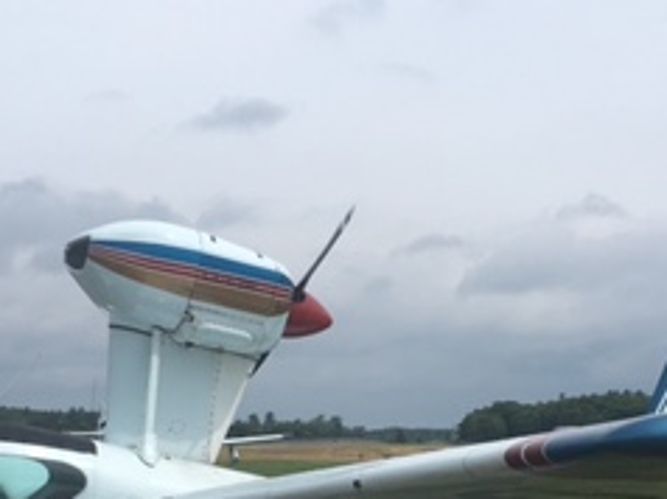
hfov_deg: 25.0
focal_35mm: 78
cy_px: 437
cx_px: 269
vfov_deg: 18.6
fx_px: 1501
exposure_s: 1/2747
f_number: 2.2
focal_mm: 4.15
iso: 25
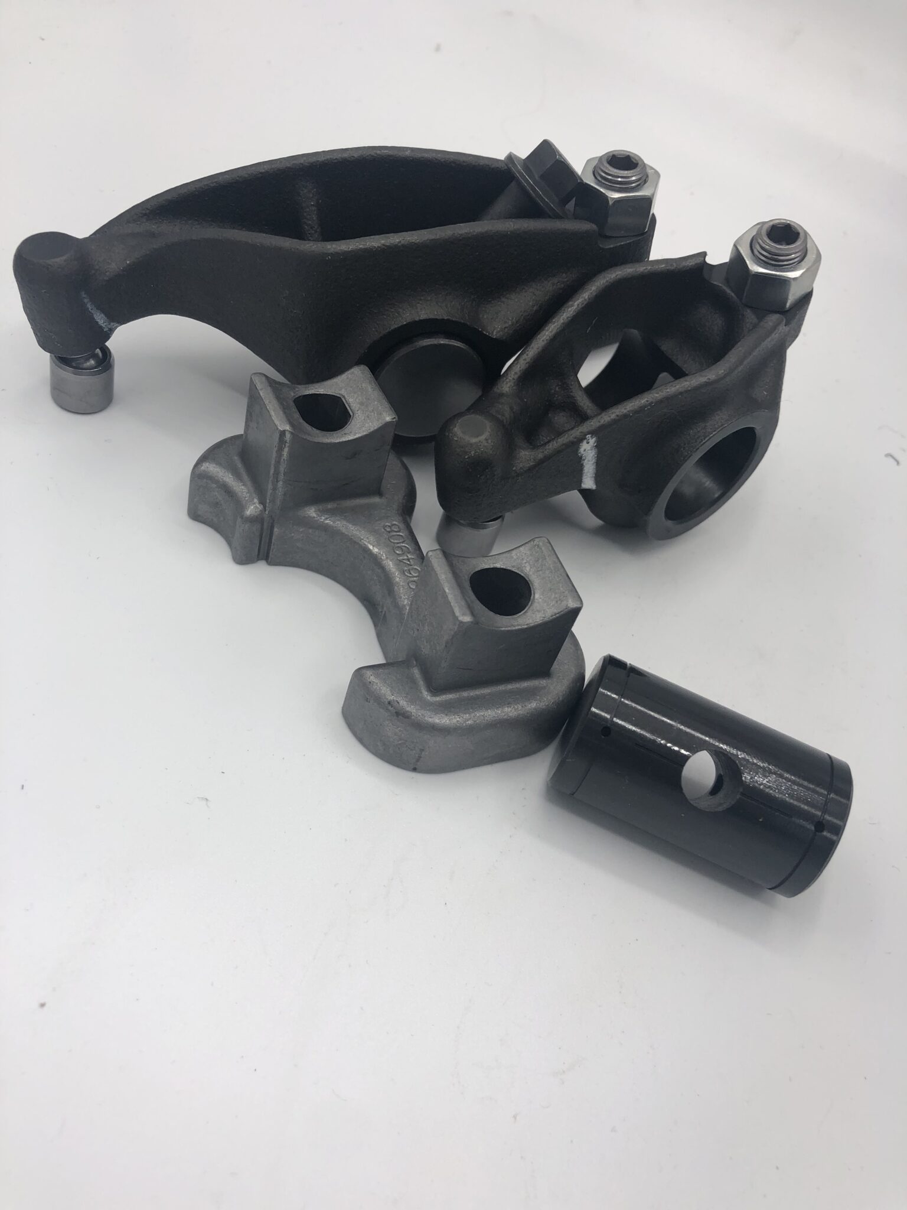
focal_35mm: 28
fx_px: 978
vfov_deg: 63.4
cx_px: 454
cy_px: 605
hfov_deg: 49.7
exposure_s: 1/242
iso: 20
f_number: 1.8
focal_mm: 4
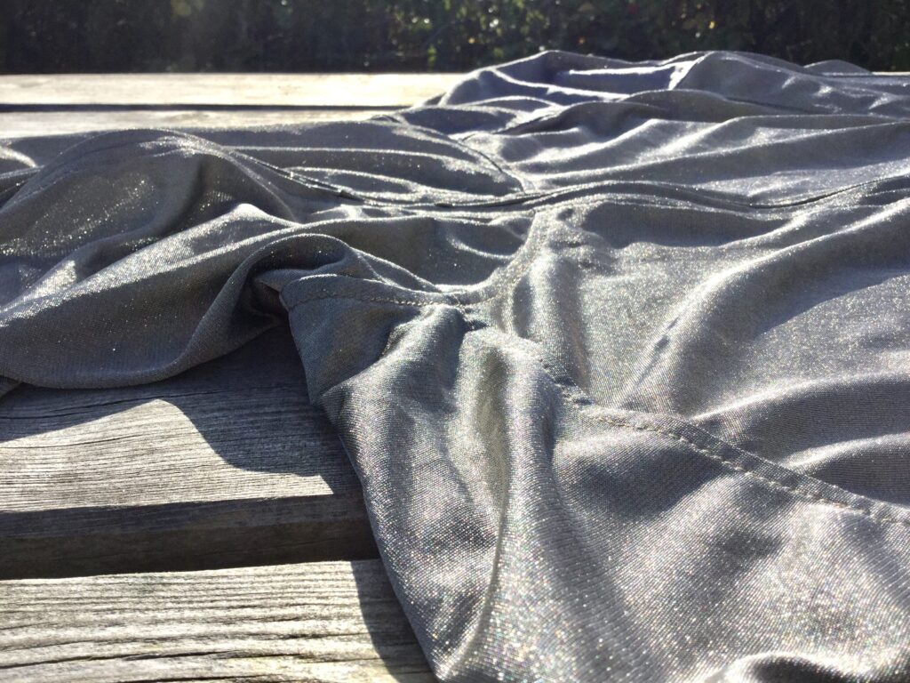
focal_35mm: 31
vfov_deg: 45.4
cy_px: 342
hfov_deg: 58.4
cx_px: 455
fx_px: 815
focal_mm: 3.3
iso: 25
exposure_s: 1/1538
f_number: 2.4
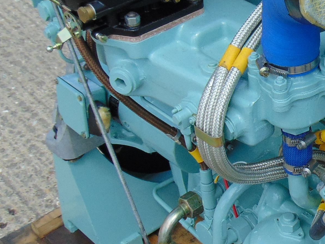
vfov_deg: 19.1
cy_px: 115
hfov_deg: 24.0
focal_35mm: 77
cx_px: 337
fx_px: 723
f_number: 3
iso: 80
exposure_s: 1/800
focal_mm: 4.5
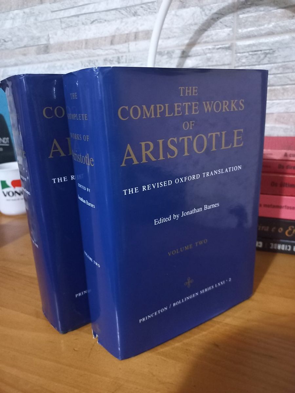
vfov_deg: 69.4
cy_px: 196
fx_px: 284
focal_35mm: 25
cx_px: 148
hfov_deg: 54.9
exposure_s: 1/15
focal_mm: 4.6
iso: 1600
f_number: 1.8
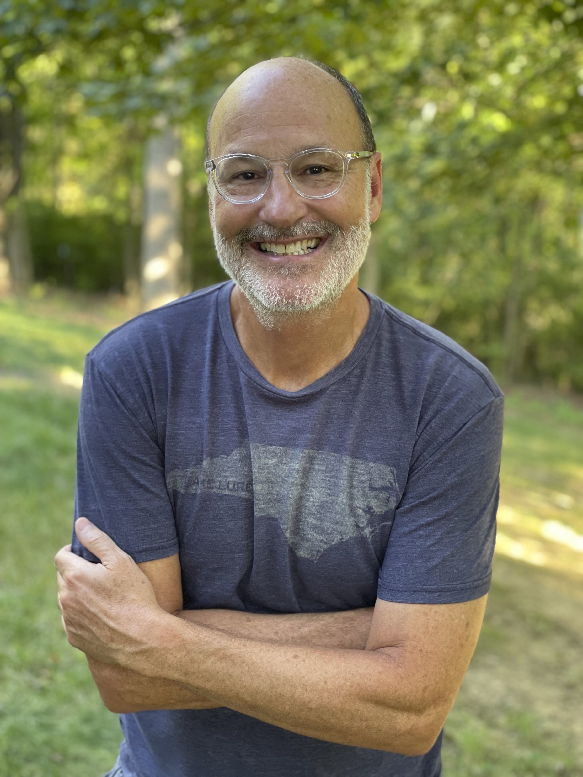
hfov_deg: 28.0
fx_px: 1168
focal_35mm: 52
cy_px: 388
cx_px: 292
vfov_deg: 36.8
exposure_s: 1/122
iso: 160
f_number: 2
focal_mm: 6
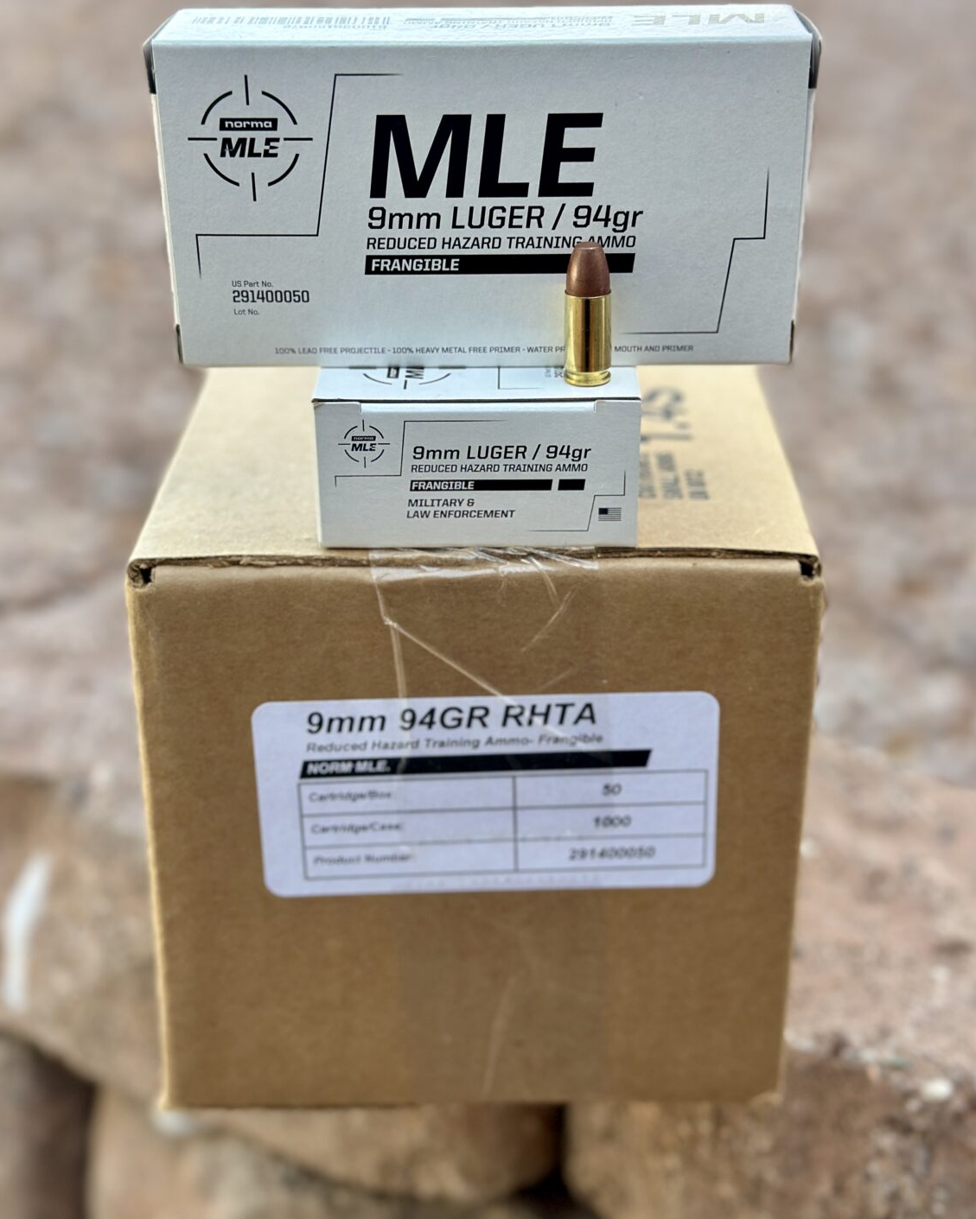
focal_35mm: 51
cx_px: 494
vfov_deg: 36.6
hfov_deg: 29.7
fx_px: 1841
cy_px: 574
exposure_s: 1/604
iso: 80
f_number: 1.78
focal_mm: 6.86
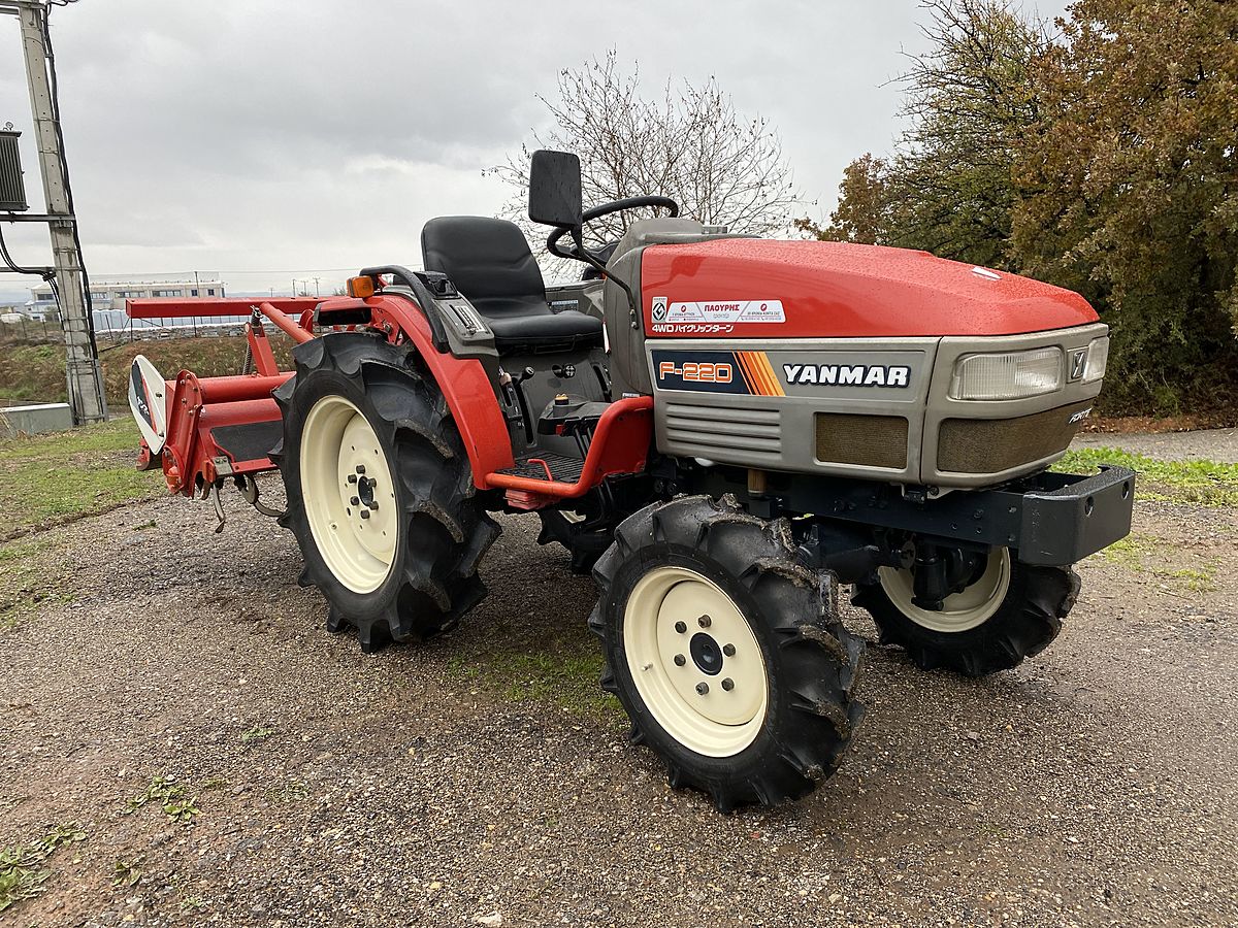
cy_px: 464
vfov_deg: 53.1
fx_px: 930
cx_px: 619
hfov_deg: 67.3
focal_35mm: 26
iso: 32
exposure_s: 1/471
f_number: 1.8
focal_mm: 4.25
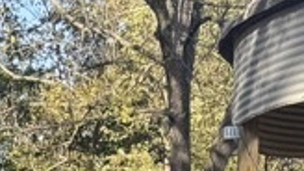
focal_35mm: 163
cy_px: 695
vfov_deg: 6.1
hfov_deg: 12.8
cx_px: -96
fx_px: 1313
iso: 80
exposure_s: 1/358
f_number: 1.78
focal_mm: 6.76
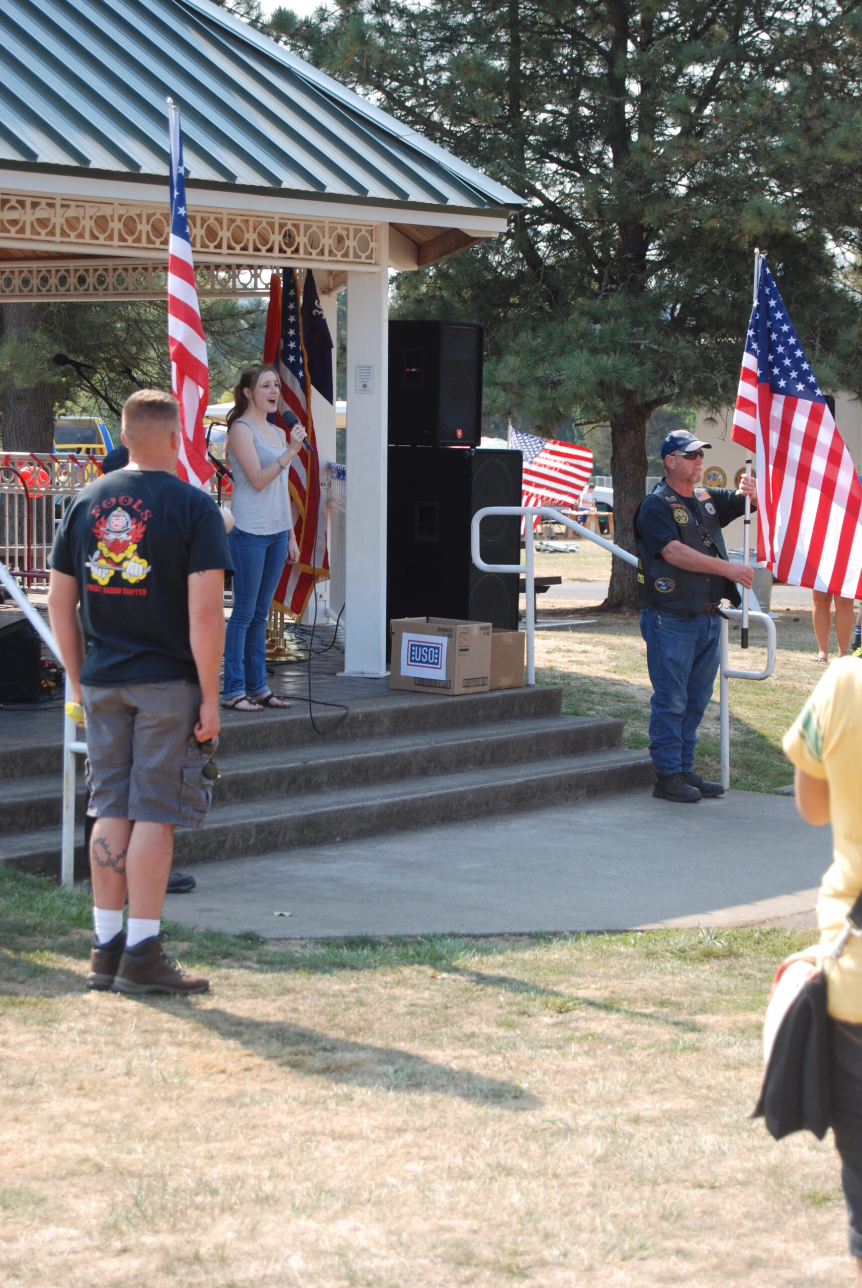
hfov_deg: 16.6
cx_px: 431
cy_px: 644
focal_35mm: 82
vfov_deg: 24.6
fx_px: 2954
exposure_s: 1/250
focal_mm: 55
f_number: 5.6
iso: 200
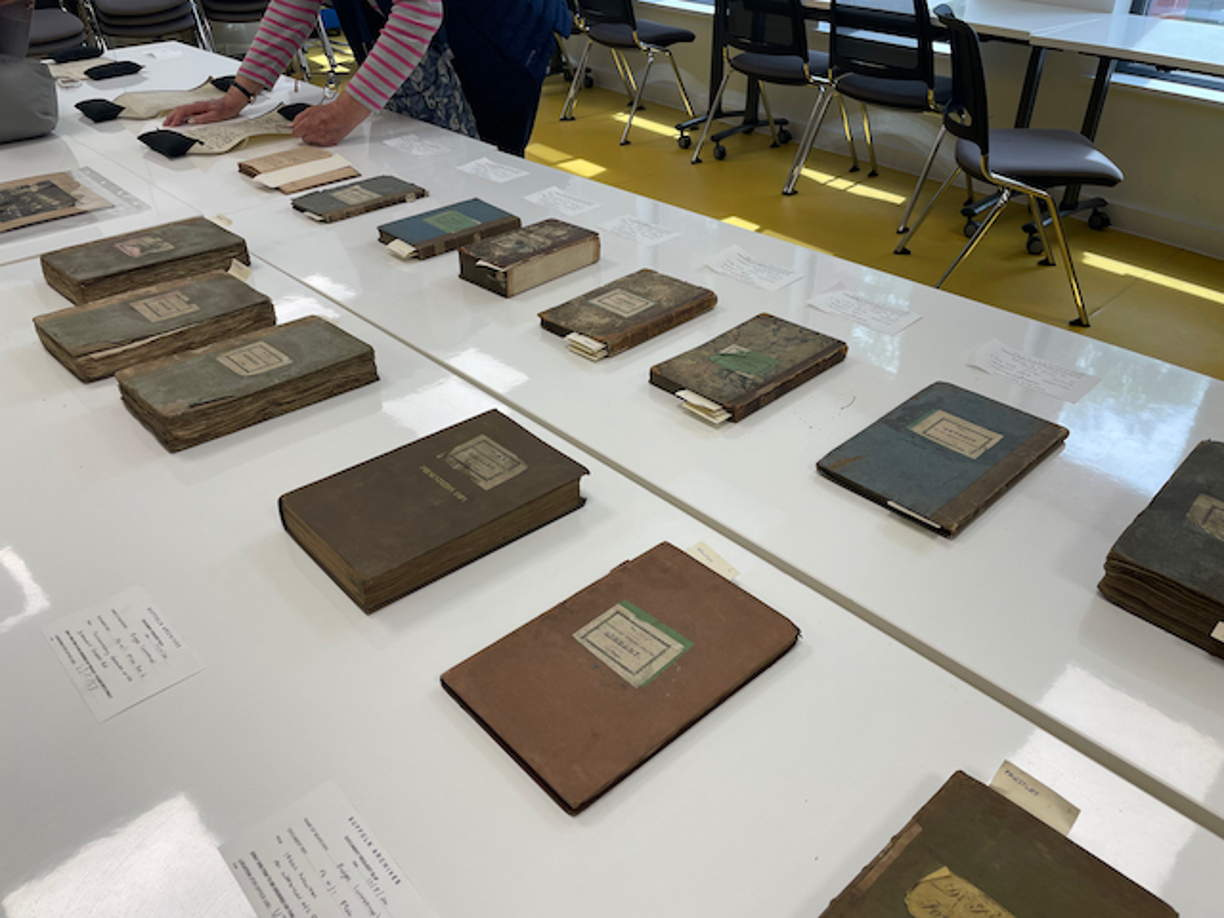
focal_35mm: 26
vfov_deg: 53.1
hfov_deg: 67.3
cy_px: 459
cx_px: 612
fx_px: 919
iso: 32
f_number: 1.6
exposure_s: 1/129
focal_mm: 4.2
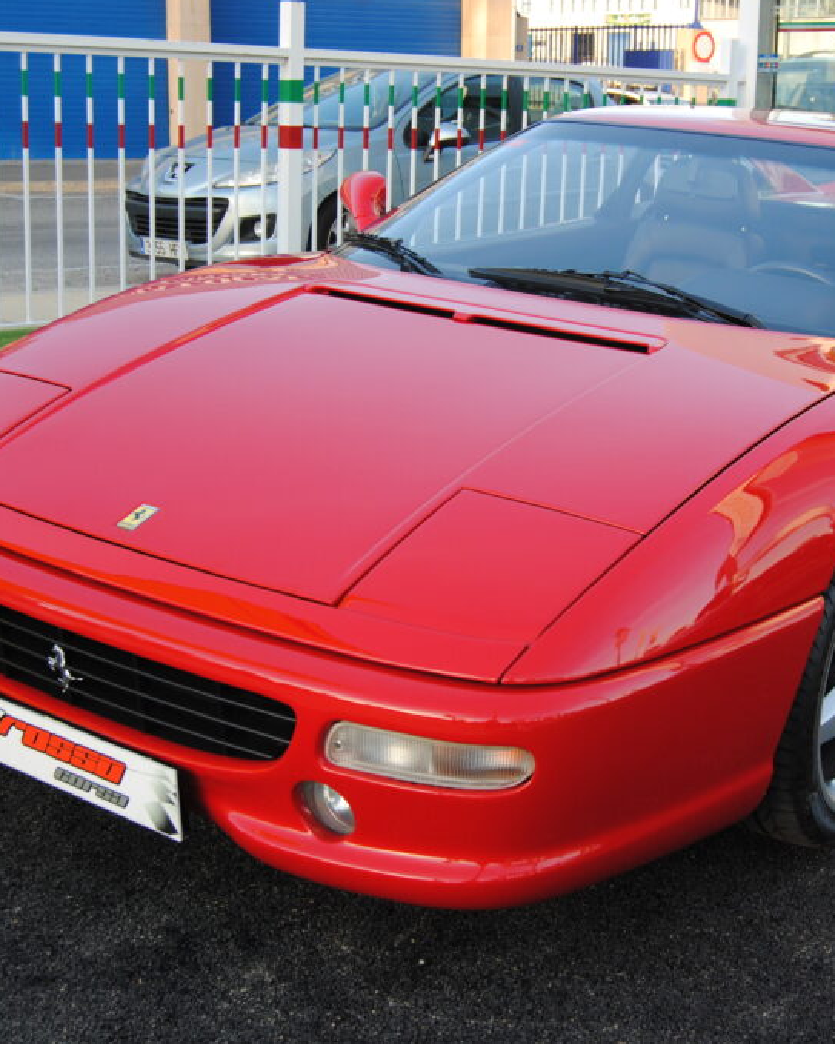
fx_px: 1576
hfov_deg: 29.5
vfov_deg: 36.7
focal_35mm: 51
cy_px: 522
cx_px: 535
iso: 200
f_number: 5.6
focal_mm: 24
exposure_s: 1/100
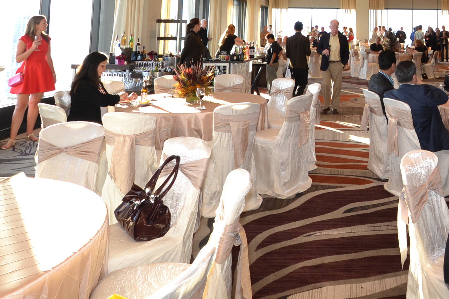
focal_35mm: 35
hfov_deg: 50.7
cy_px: -26
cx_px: 367
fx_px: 436
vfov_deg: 33.3
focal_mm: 10
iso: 400
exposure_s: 1/80
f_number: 4.5
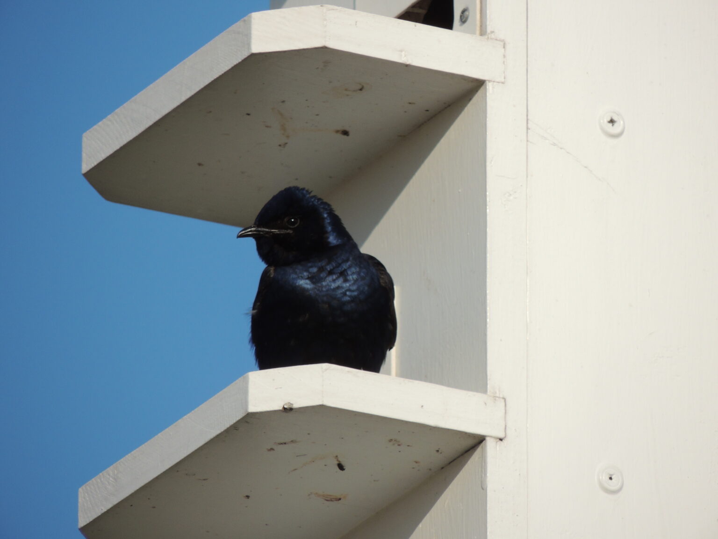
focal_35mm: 1000
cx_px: 359
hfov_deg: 2.0
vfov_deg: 1.5
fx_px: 20742
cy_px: 270
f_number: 5.9
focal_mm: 180
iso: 180
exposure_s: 1/1000
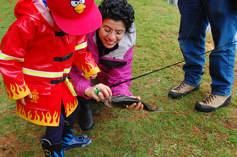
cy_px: 82
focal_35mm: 41
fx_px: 270
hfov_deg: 47.4
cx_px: 118
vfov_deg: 32.6
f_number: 6.3
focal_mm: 26
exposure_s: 1/160
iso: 400
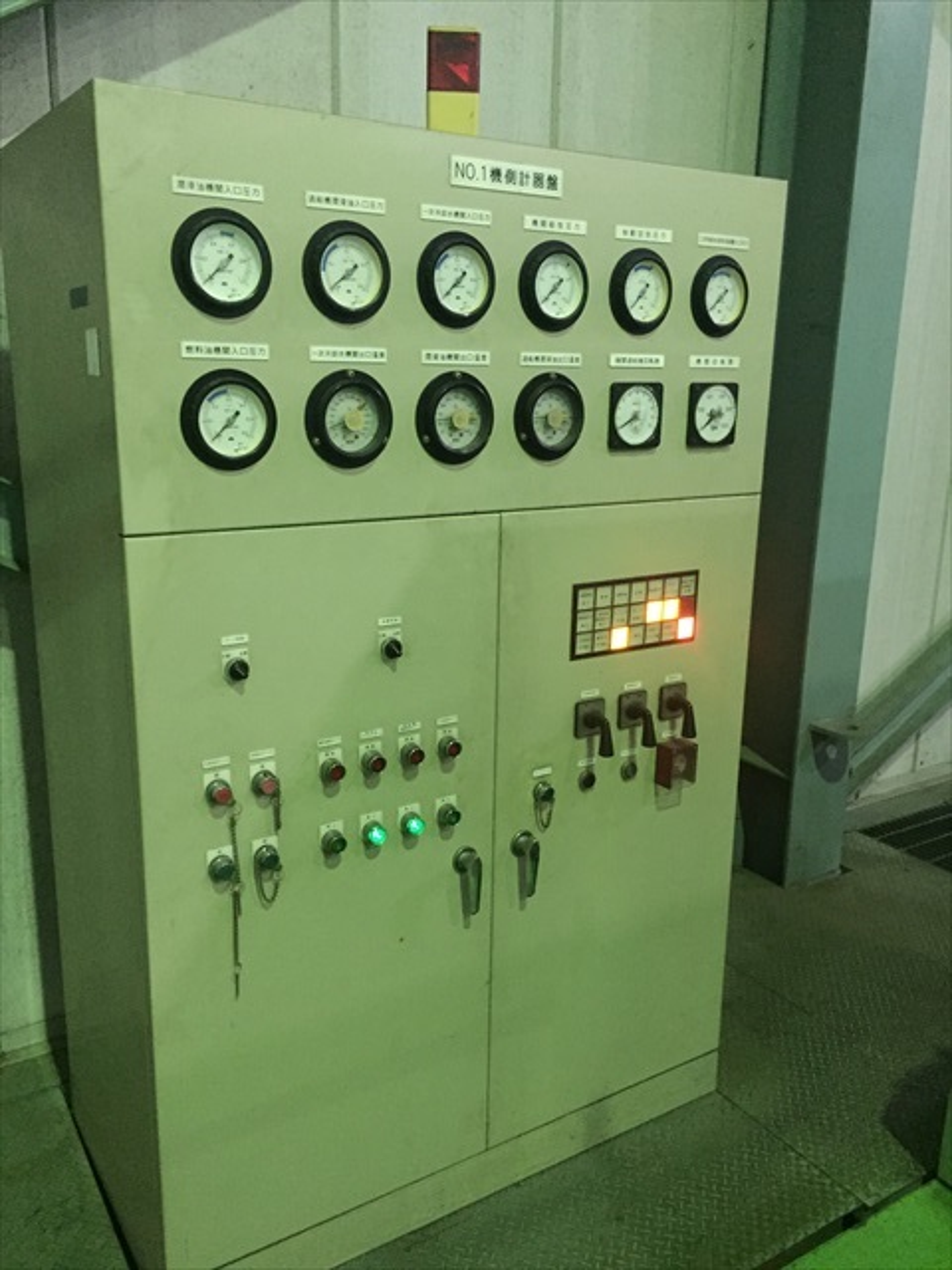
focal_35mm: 29
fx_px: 1063
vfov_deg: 61.7
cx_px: 476
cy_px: 635
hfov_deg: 48.2
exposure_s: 1/17
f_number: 2.2
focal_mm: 4.15
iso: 500
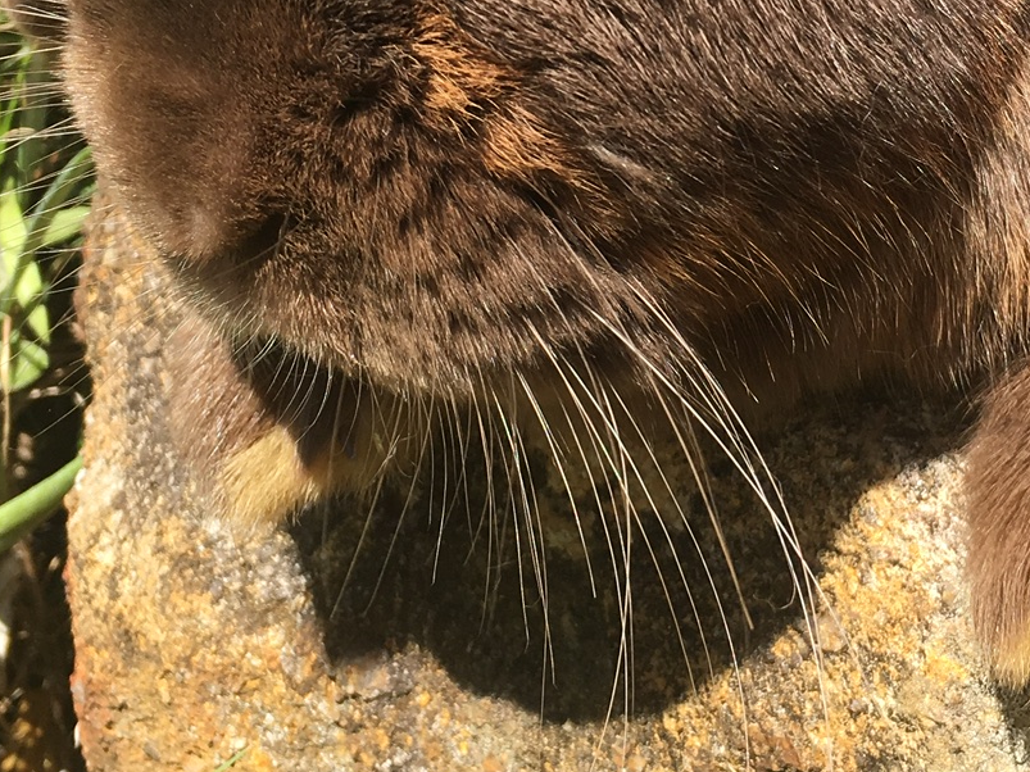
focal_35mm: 74
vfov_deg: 19.4
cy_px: 28
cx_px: 686
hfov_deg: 26.2
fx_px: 2202
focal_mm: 4.15
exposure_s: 1/855
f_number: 2.2
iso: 25
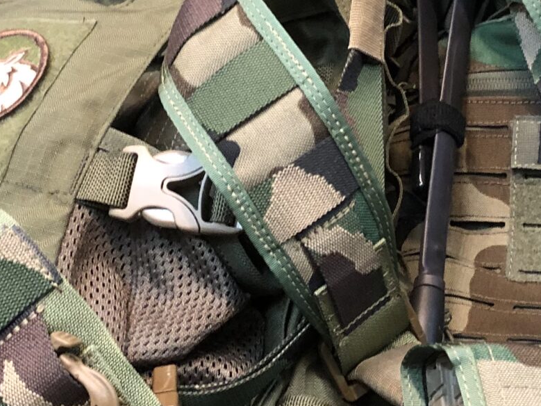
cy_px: 200
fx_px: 1438
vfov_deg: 16.1
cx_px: 360
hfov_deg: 21.2
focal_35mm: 92
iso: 100
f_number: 1.8
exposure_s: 1/9
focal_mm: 3.99
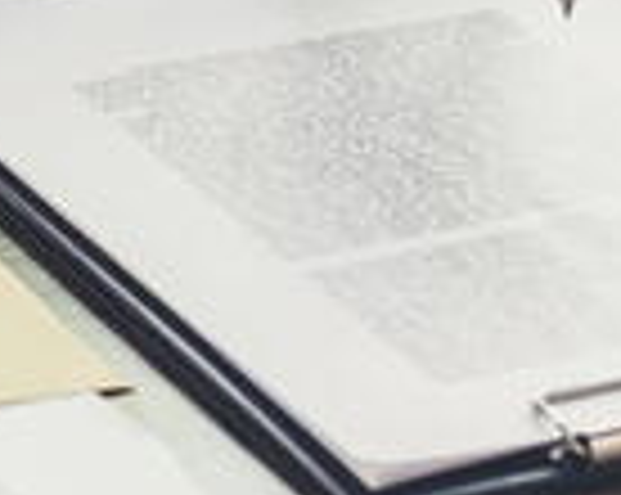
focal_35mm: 253
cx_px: 495
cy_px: 16
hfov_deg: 7.6
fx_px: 4643
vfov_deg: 6.1
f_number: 2
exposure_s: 1/80
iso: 500
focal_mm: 35
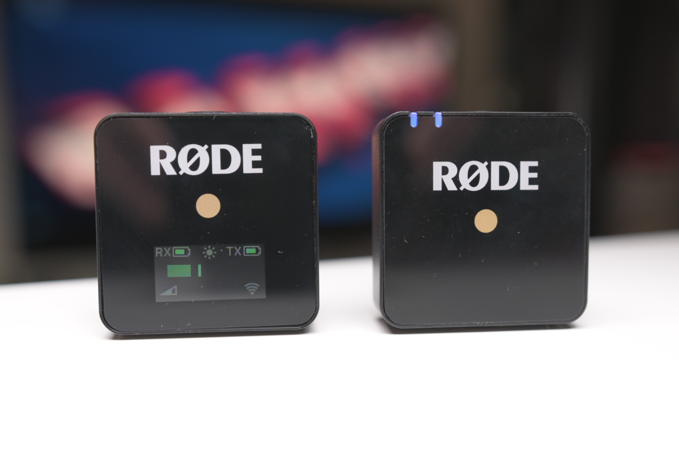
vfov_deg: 36.9
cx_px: 340
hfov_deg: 53.1
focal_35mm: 36
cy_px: 226
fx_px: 679
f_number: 2.5
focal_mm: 24
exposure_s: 1/250
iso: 800
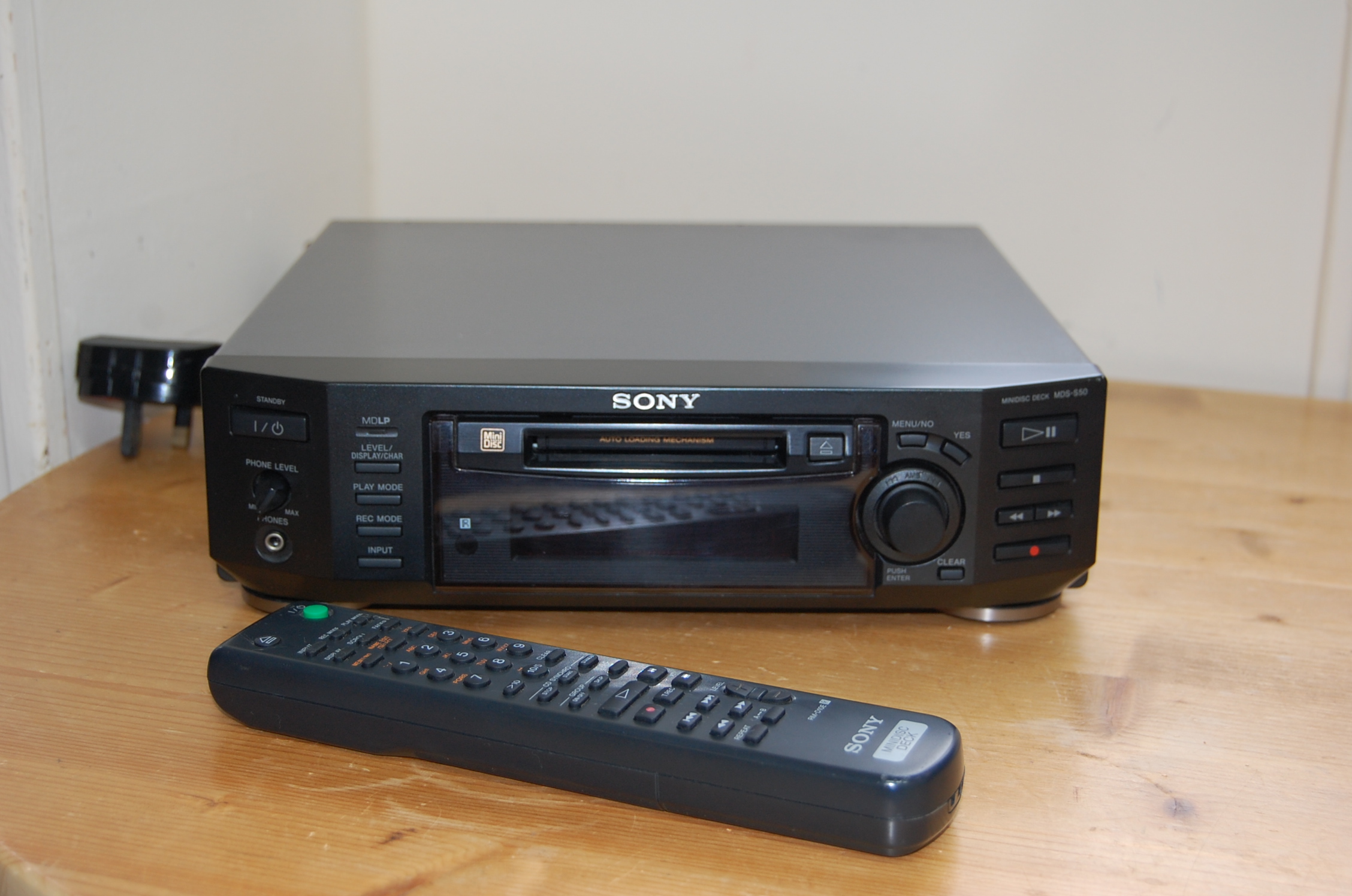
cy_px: 448
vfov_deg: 16.5
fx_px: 3093
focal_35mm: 82
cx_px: 676
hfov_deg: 24.7
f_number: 5.6
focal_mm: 55
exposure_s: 1/60
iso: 400
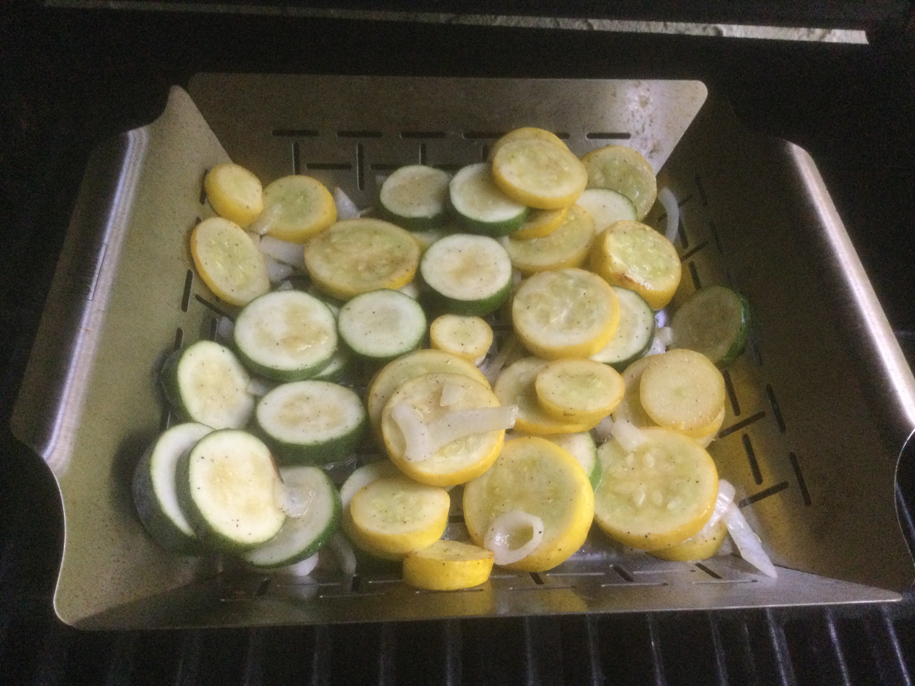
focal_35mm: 31
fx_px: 819
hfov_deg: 58.4
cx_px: 458
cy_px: 343
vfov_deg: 45.4
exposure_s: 1/30
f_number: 2.4
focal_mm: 3.3
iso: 200
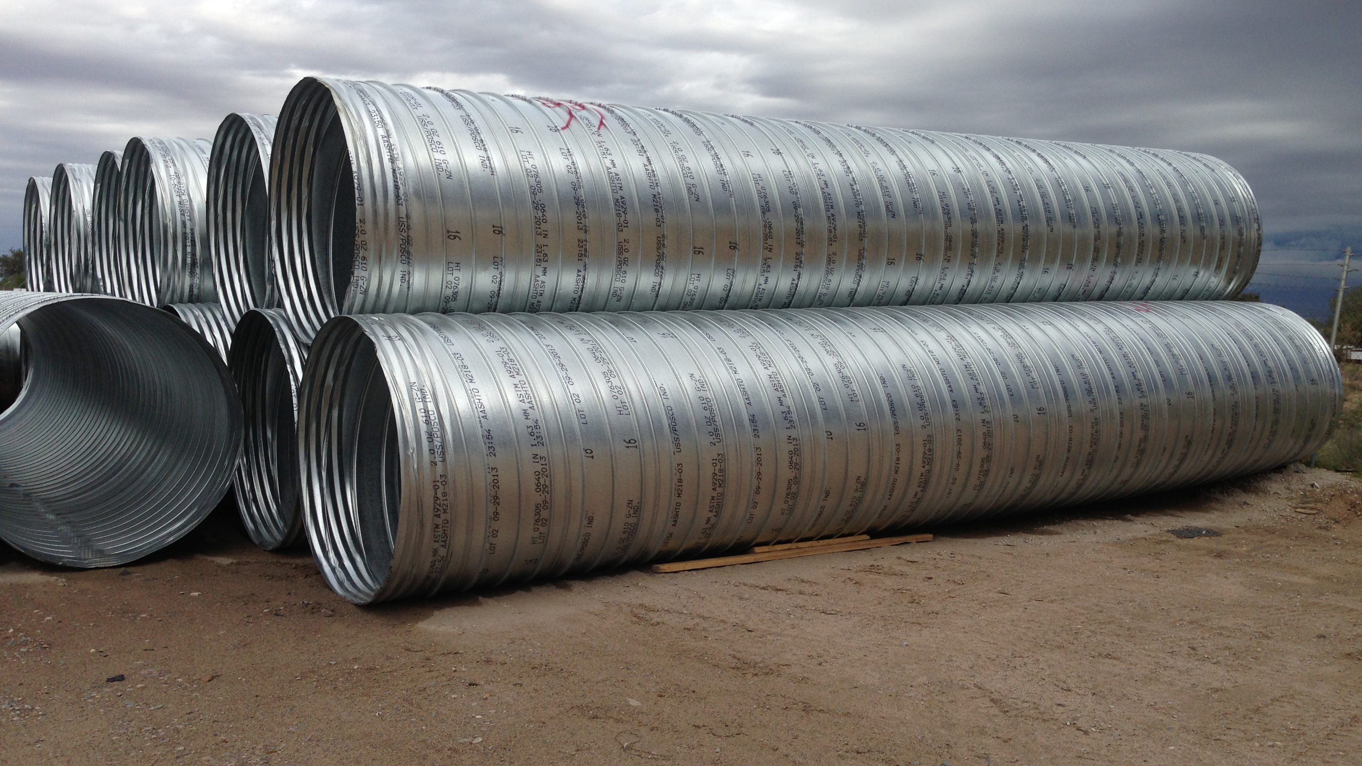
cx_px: 681
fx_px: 1300
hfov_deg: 55.3
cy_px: 344
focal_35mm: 36
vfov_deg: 32.8
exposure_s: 1/1261
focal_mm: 4.13
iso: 50
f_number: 2.4
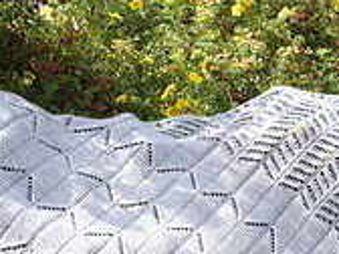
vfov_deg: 14.8
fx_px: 960
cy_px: 261
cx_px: 240
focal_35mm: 98
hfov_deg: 19.9
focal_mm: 5.9
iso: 100
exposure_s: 1/320
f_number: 3
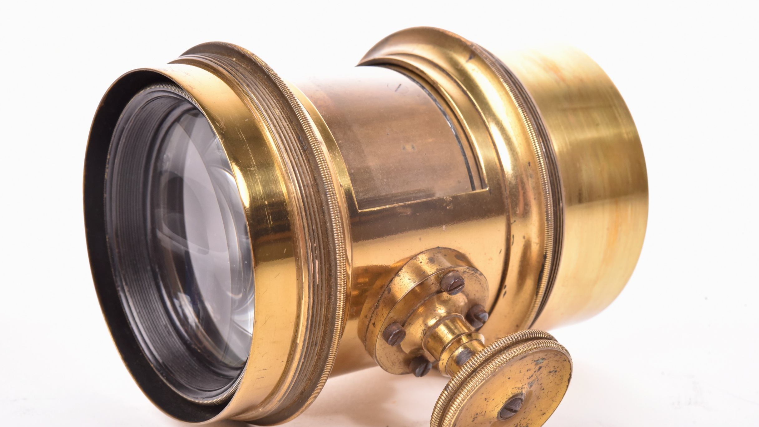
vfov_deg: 19.1
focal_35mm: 63
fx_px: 1268
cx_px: 380
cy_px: 237
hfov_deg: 33.3
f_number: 16
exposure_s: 1/125
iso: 2000
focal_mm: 60
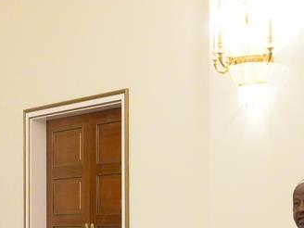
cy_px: 228
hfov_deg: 16.6
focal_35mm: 116
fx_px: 1019
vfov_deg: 12.6
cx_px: 0
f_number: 10
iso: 16000
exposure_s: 1/125
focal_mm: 33
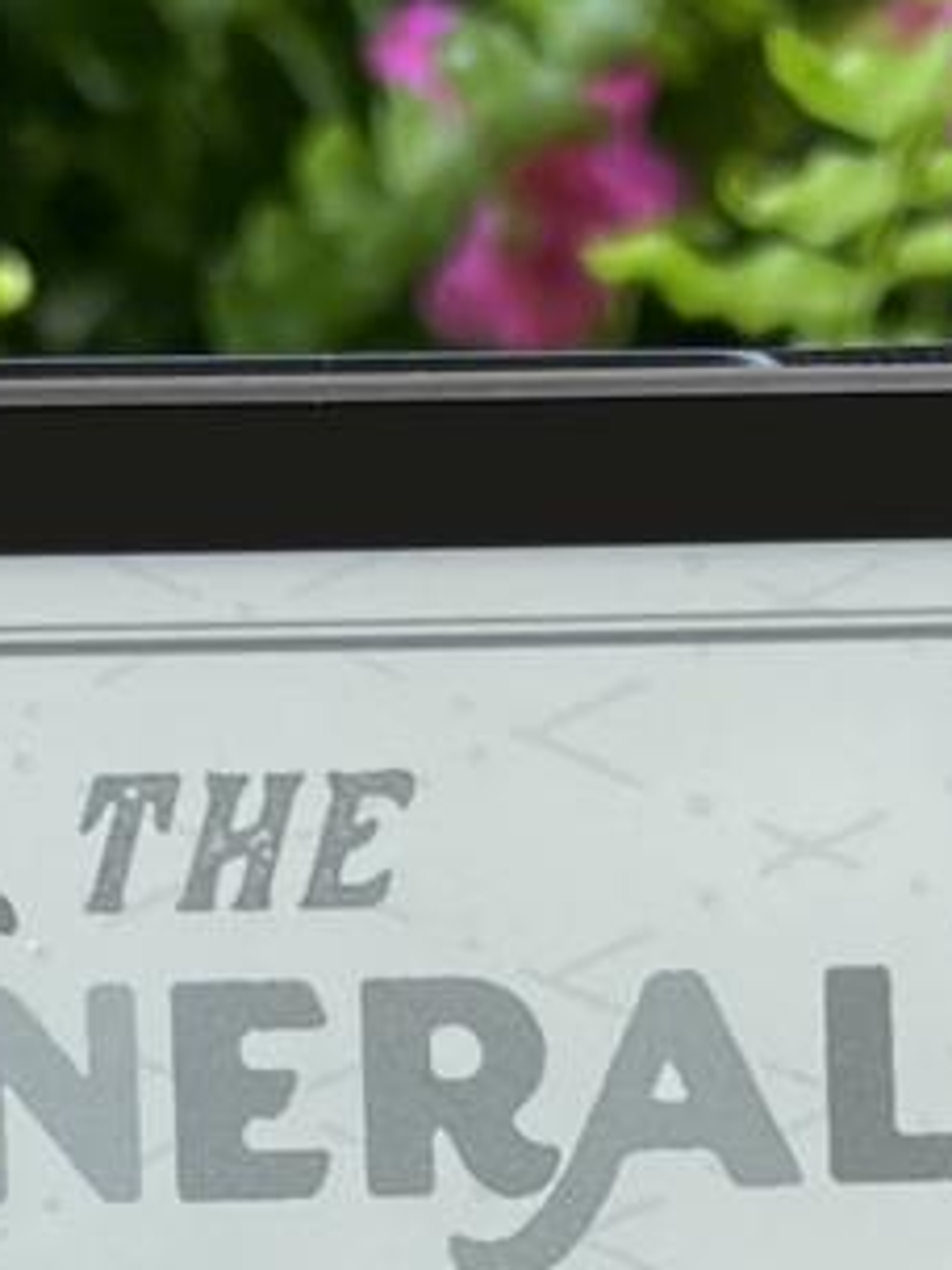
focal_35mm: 137
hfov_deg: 10.8
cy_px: 1704
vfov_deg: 13.8
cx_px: 576
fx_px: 5024
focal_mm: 5.7
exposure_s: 1/160
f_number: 1.5
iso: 40
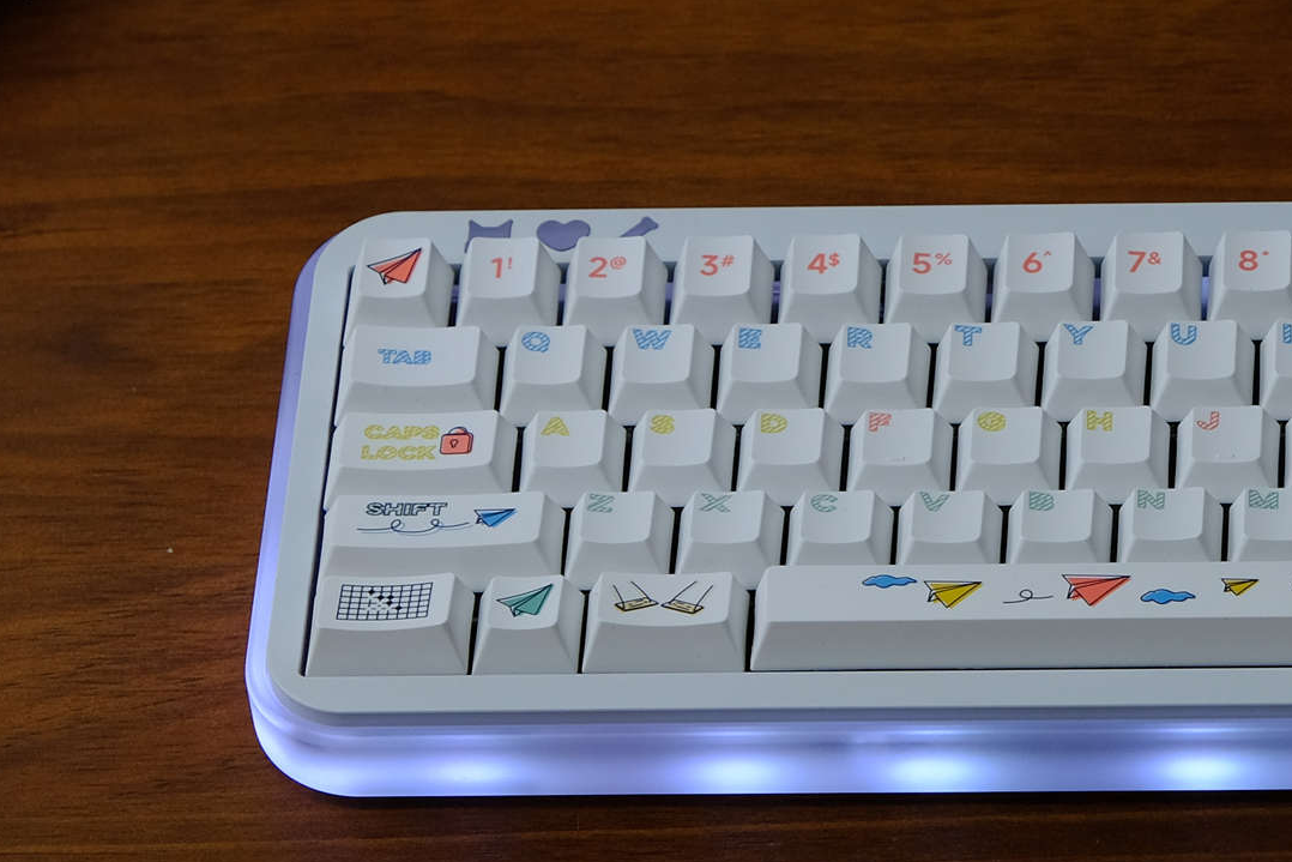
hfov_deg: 8.8
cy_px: 303
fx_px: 8291
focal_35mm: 231
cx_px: 1370
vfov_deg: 5.9
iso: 400
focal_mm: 55
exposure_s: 1/60
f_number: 5.6
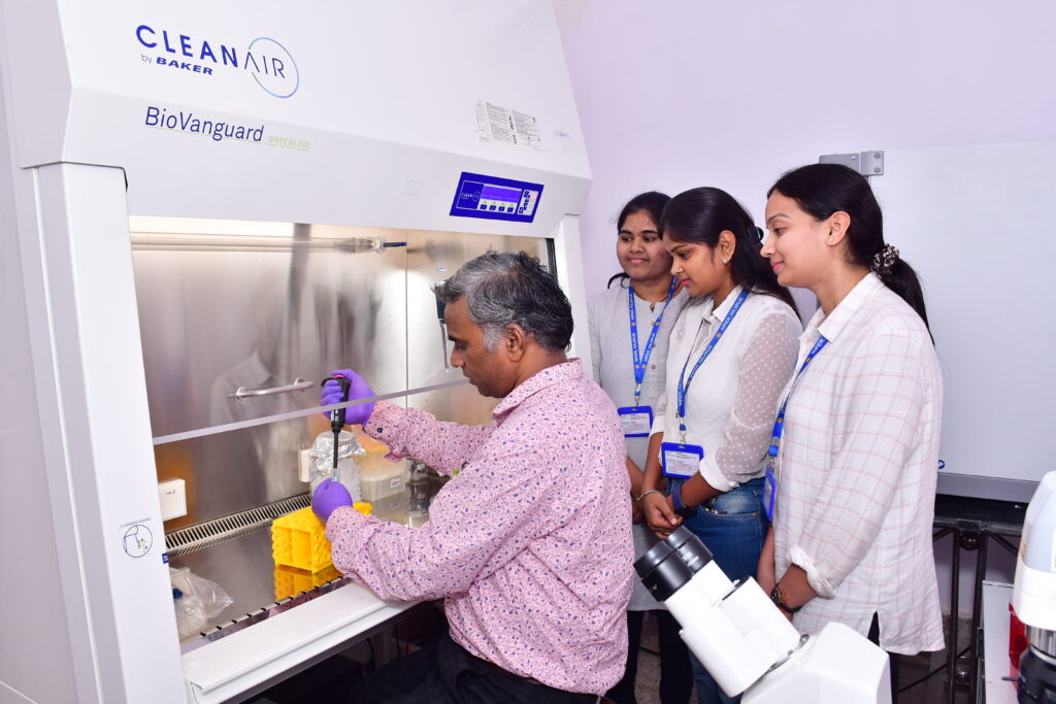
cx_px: 528
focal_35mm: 27
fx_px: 792
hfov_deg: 67.4
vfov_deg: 47.9
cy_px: 352
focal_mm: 18
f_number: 9
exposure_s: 1/160
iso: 800
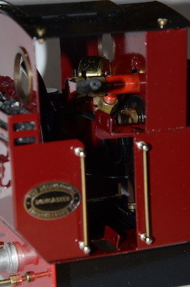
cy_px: 144
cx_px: 95
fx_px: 1253
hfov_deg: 8.7
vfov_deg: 13.1
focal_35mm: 158
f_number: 13
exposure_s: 1/60
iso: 800
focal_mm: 105
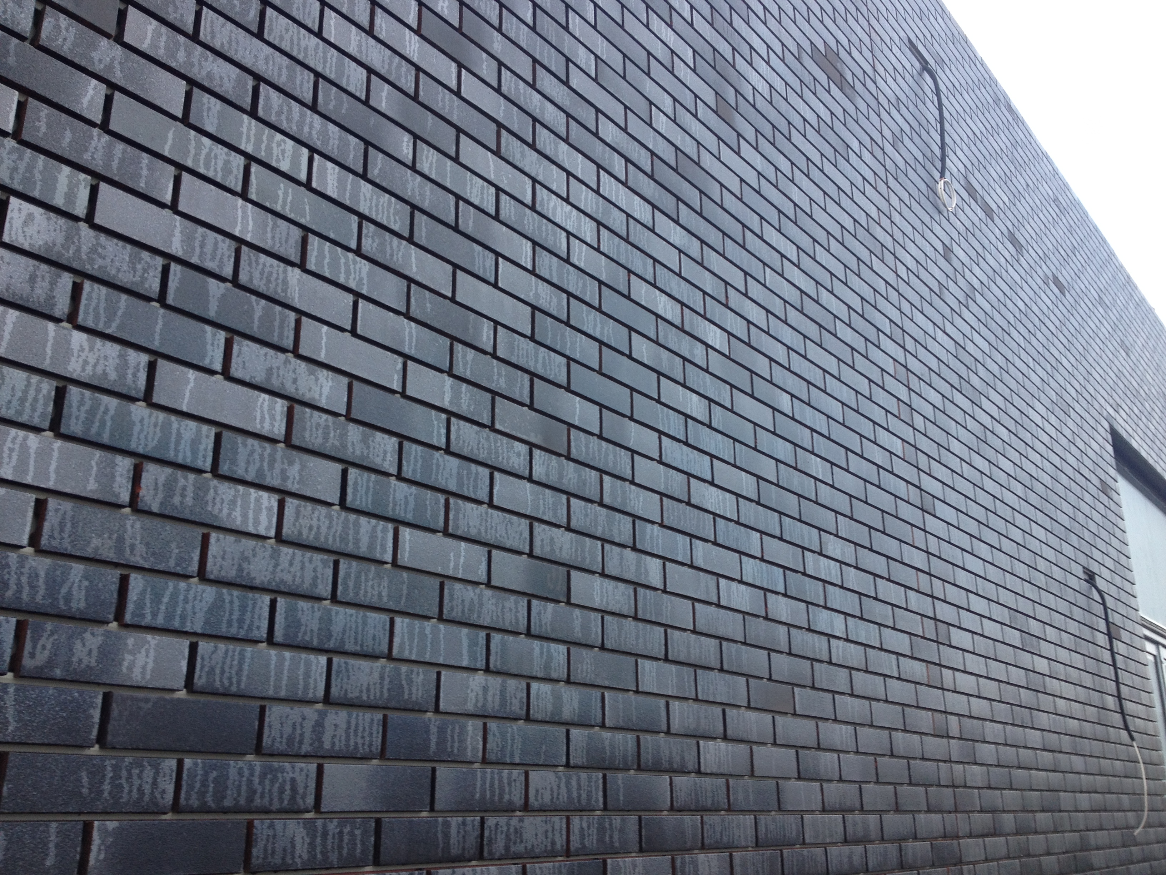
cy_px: 438
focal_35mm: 35
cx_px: 583
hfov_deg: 52.6
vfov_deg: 40.7
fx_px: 1179
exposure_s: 1/231
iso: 50
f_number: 2.4
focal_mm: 4.28
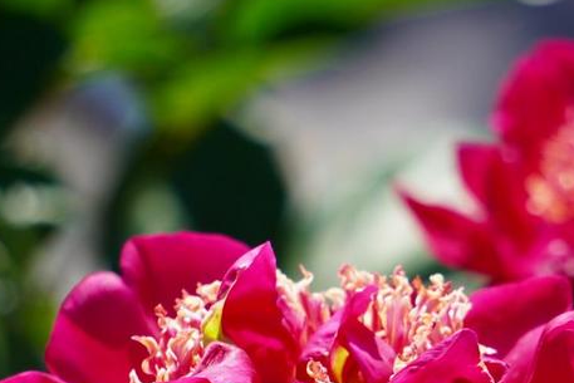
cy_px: 409
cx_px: 432
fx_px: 8327
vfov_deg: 2.6
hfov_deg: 3.9
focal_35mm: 522
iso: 125
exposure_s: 1/250
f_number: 6.3
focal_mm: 159
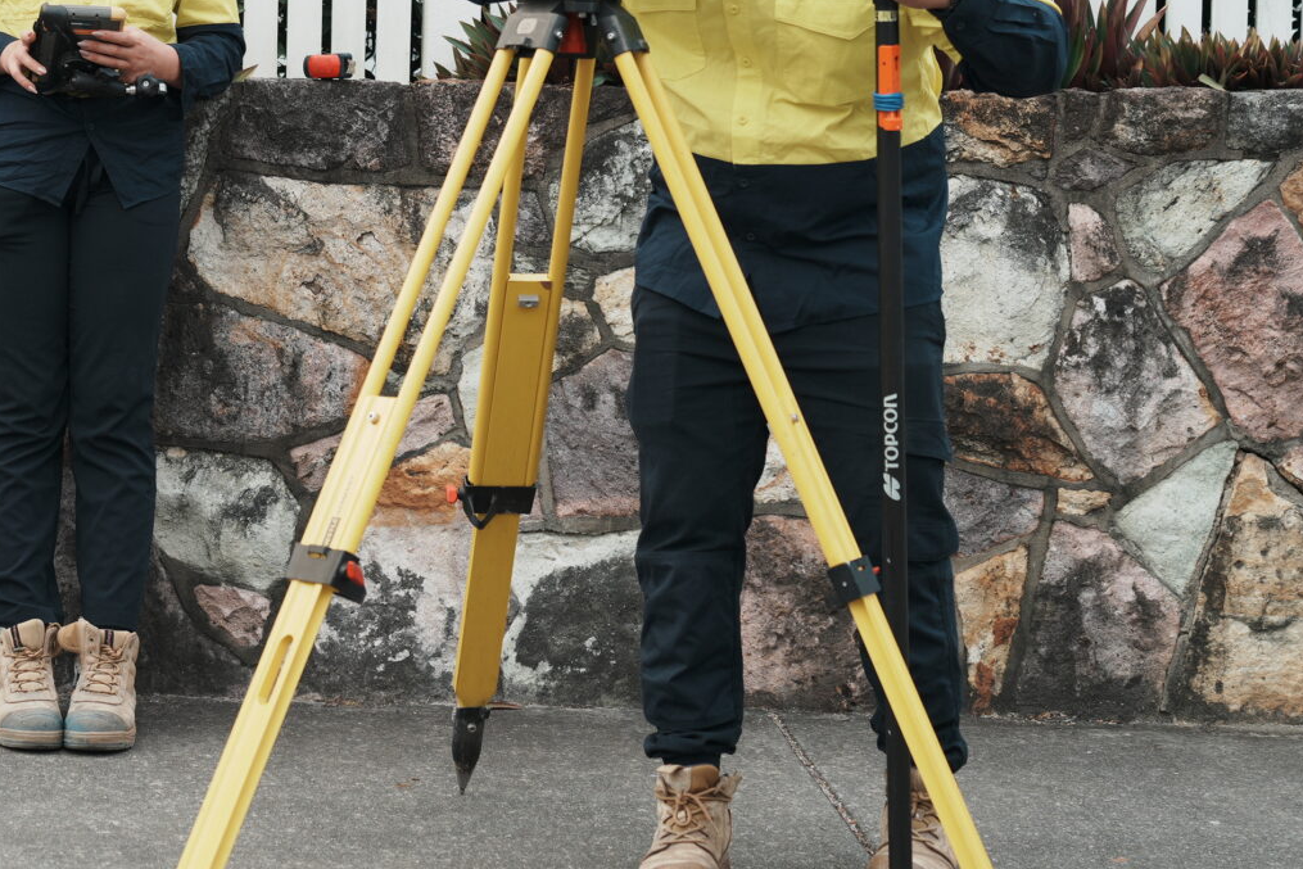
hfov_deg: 18.1
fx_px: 4018
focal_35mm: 111
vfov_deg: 12.3
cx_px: 76
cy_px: 198
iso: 100
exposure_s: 1/40
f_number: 2.5
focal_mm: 44
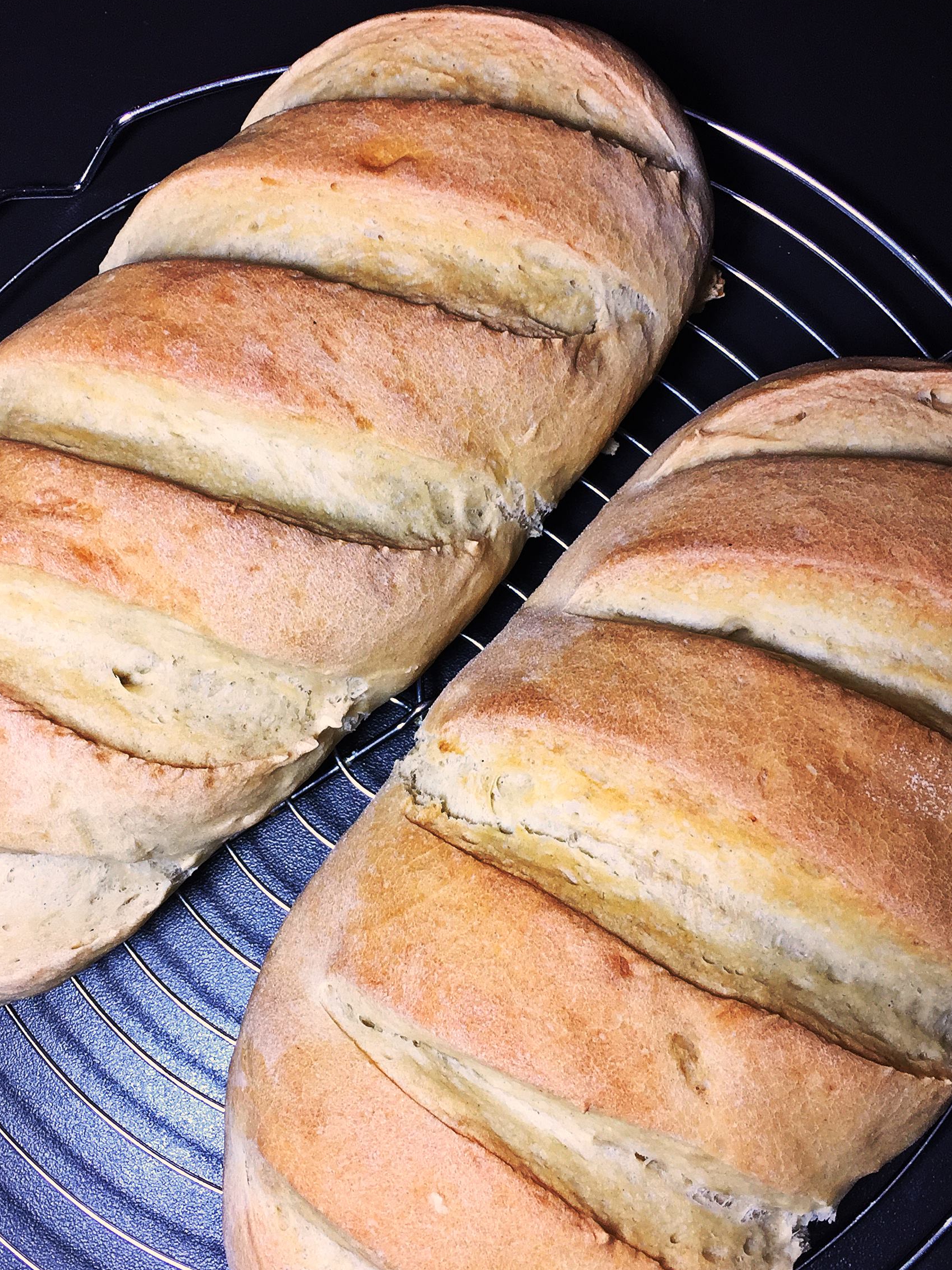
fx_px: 1540
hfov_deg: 34.3
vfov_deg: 44.8
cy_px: 659
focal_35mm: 42
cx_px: 444
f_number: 2.2
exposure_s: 1/100
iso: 50
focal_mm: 4.15
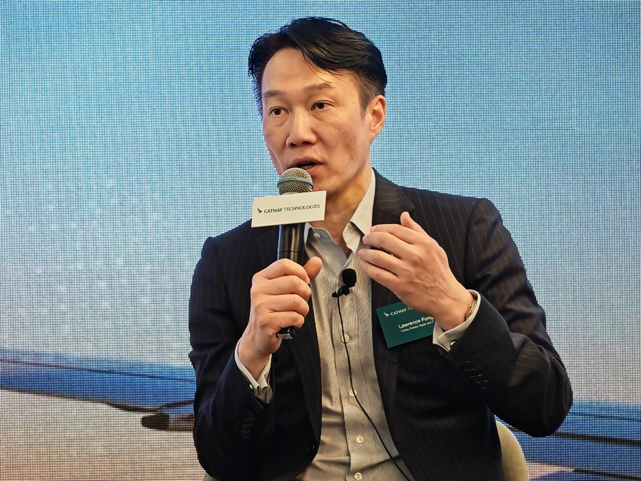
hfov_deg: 13.7
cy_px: 240
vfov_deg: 10.3
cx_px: 320
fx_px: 2667
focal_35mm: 144
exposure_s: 1/60
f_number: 2.6
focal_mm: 15.38
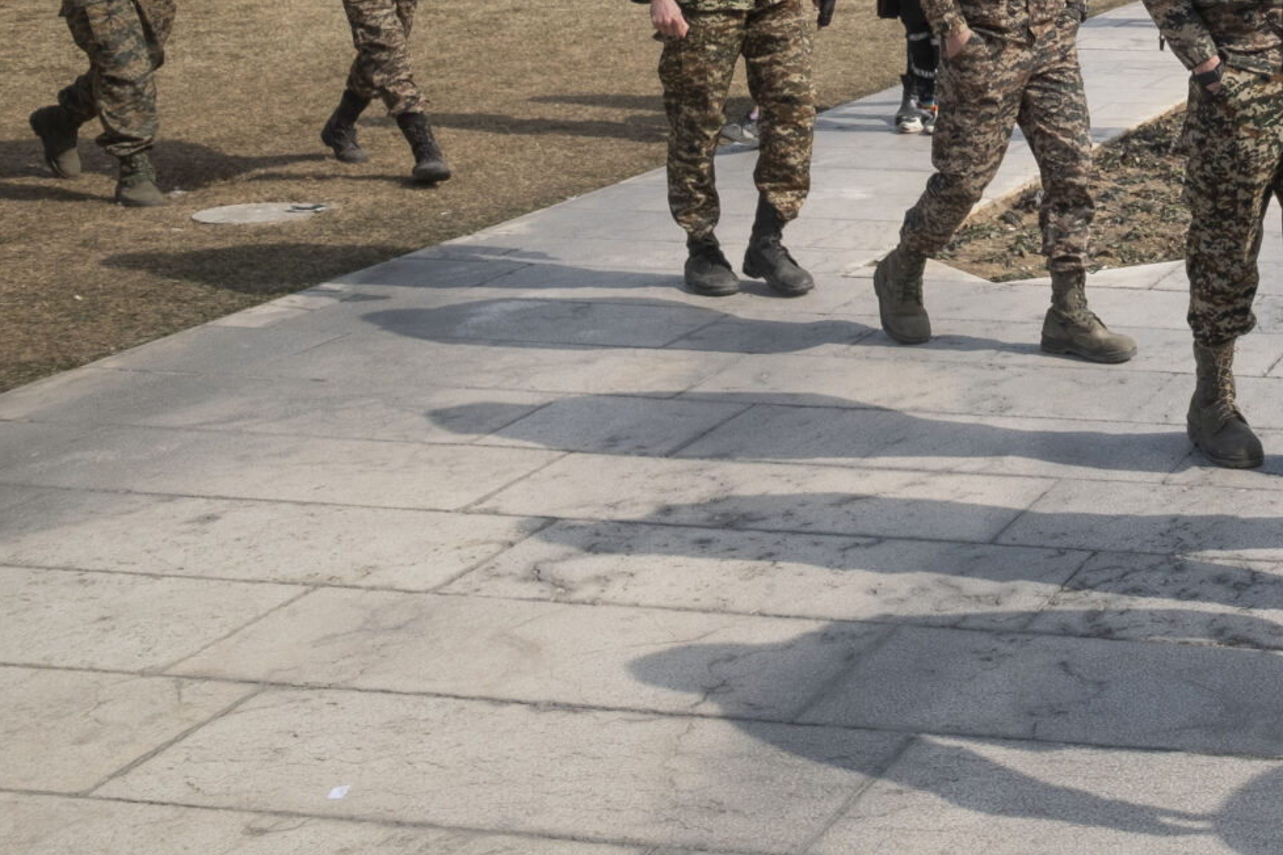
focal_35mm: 55
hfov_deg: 30.1
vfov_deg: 22.2
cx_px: 1590
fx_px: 1960
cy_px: -235
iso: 200
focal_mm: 14
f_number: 10
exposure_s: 1/250
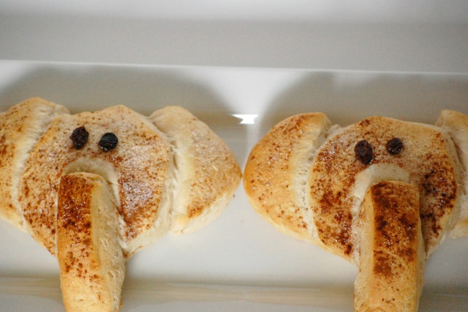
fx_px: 1801
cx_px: 229
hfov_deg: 14.8
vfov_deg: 9.9
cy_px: 177
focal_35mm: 139
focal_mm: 75
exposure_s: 1/25
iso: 1600
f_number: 4.2
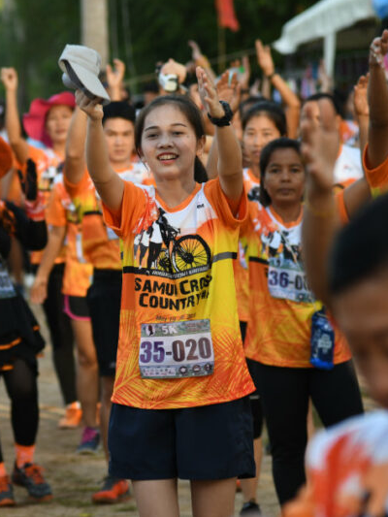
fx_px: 3929
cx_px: 108
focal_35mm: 263
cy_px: 257
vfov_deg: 7.5
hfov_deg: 5.7
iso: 400
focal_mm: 120
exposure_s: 1/400
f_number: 4
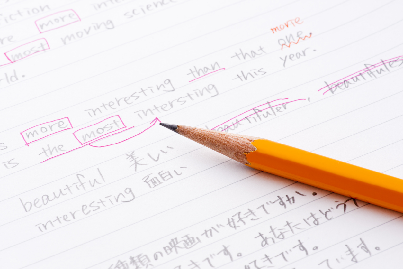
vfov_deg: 13.7
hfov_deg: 20.4
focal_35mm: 100
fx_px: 1119
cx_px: 202
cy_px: 134
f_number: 18
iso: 100
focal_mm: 100
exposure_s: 1/160
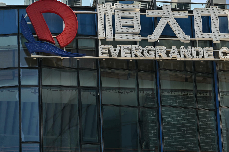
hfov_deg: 6.7
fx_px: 1964
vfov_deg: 4.4
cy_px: 56
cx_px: 161
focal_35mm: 309
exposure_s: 1/800
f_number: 5
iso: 100
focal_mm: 200
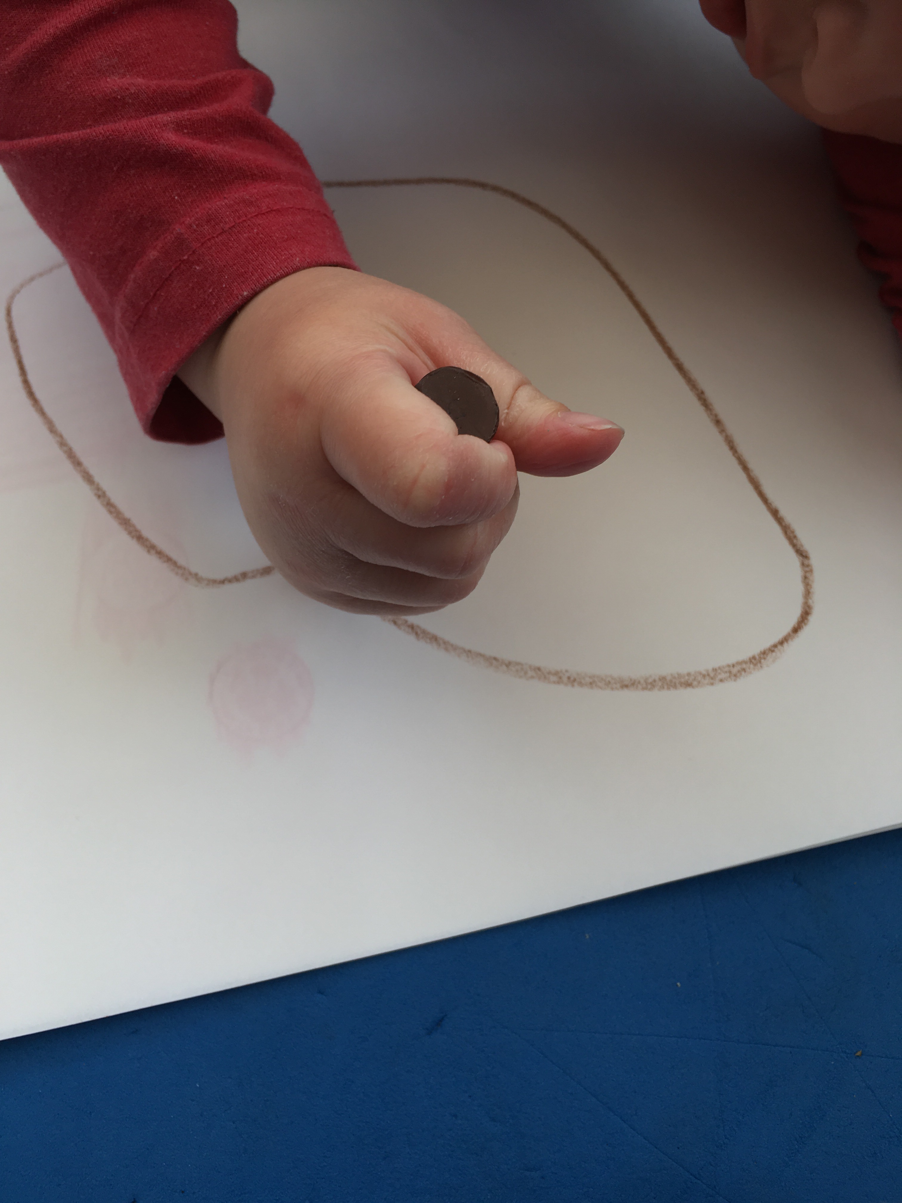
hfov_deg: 48.2
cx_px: 451
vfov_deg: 61.7
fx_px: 1008
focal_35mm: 29
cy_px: 602
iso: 25
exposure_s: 1/242
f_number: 2.2
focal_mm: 4.15
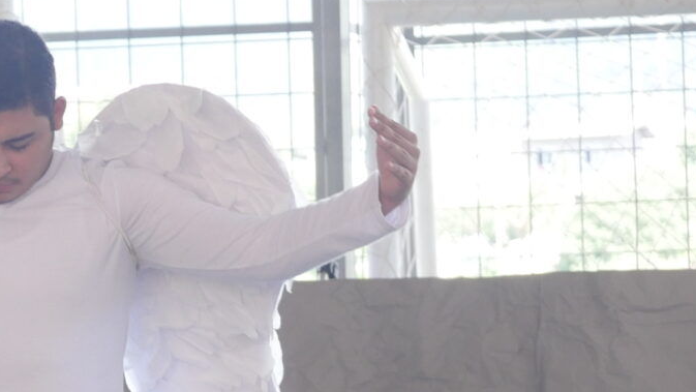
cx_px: -234
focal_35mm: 378
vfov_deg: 3.2
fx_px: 6978
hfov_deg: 5.7
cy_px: 691
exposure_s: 1/125
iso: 500
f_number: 4.5
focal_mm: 57
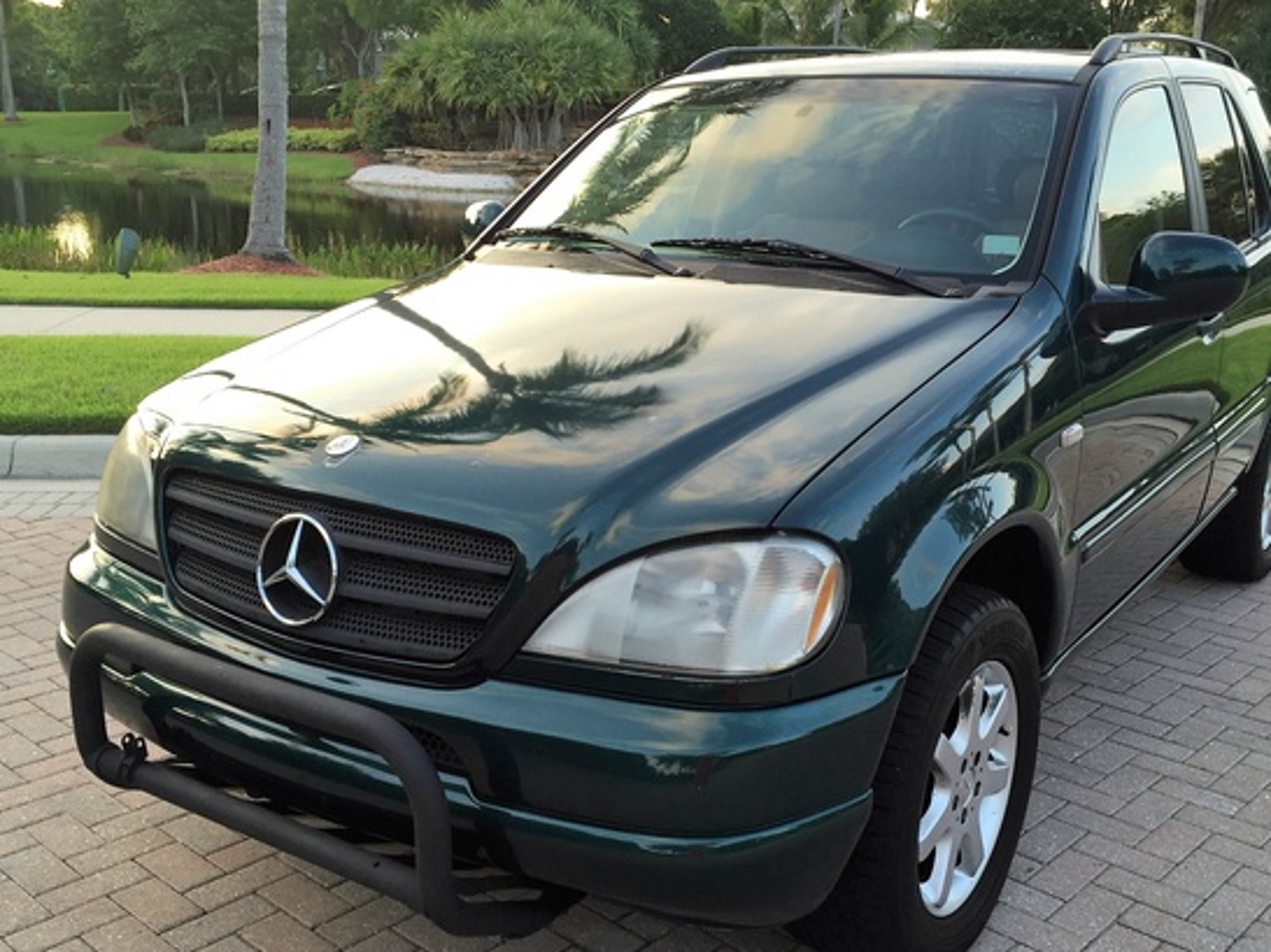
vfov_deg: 41.7
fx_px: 1248
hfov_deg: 53.9
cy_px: 507
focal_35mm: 34
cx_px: 698
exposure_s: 1/120
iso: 40
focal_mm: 4.15
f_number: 2.2
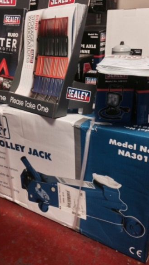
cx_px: 55
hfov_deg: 31.8
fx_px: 260
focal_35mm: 37
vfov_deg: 54.0
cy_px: 133
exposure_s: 1/20
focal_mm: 4.12
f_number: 2.4
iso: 200
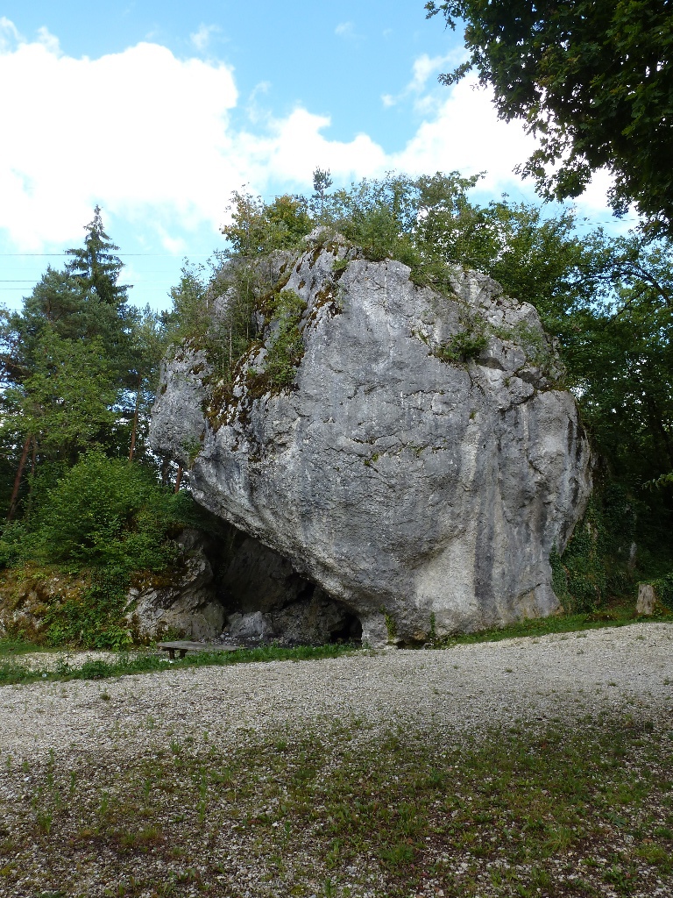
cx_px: 336
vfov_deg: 67.3
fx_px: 674
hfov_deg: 53.1
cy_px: 449
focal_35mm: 26
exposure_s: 1/200
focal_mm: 4.7
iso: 100
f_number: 4
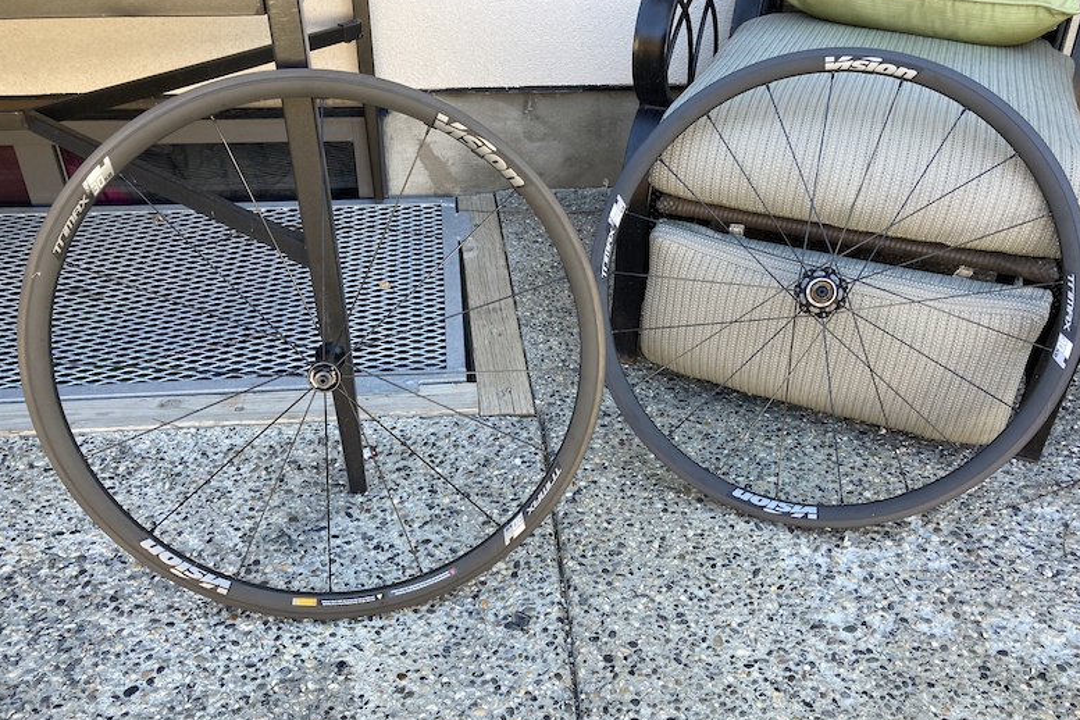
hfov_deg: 61.9
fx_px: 900
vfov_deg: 43.6
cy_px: 377
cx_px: 549
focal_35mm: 30
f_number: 1.8
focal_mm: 3.99
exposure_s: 1/121
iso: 40
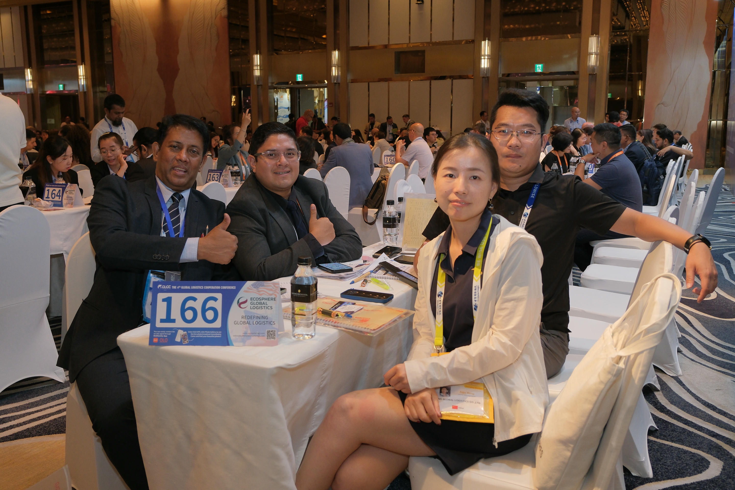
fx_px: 612
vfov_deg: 43.6
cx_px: 368
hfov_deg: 61.9
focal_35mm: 30
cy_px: 245
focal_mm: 20.2
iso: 1000
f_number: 4
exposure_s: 1/100
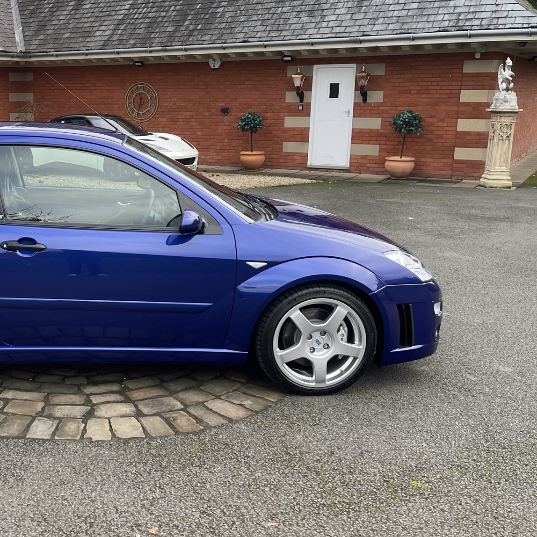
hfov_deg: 38.6
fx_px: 720
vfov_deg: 40.9
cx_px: 71
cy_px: 247
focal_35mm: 41
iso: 100
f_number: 1.6
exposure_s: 1/121
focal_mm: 5.1
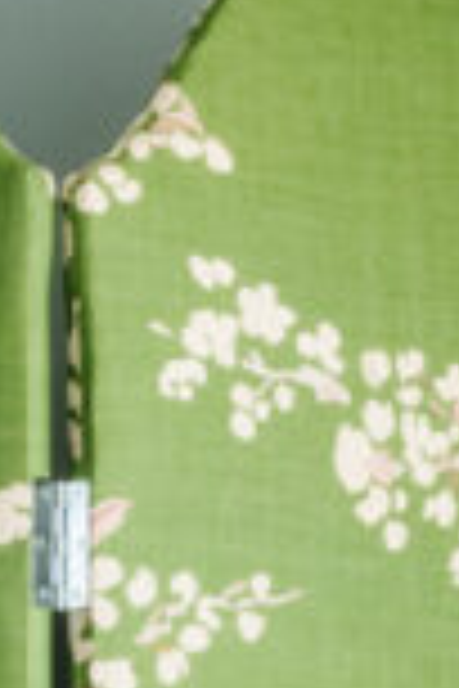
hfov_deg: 4.1
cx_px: 423
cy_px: 1839
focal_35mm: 338
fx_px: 6464
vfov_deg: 5.8
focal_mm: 45
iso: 320
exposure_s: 1/6
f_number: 18
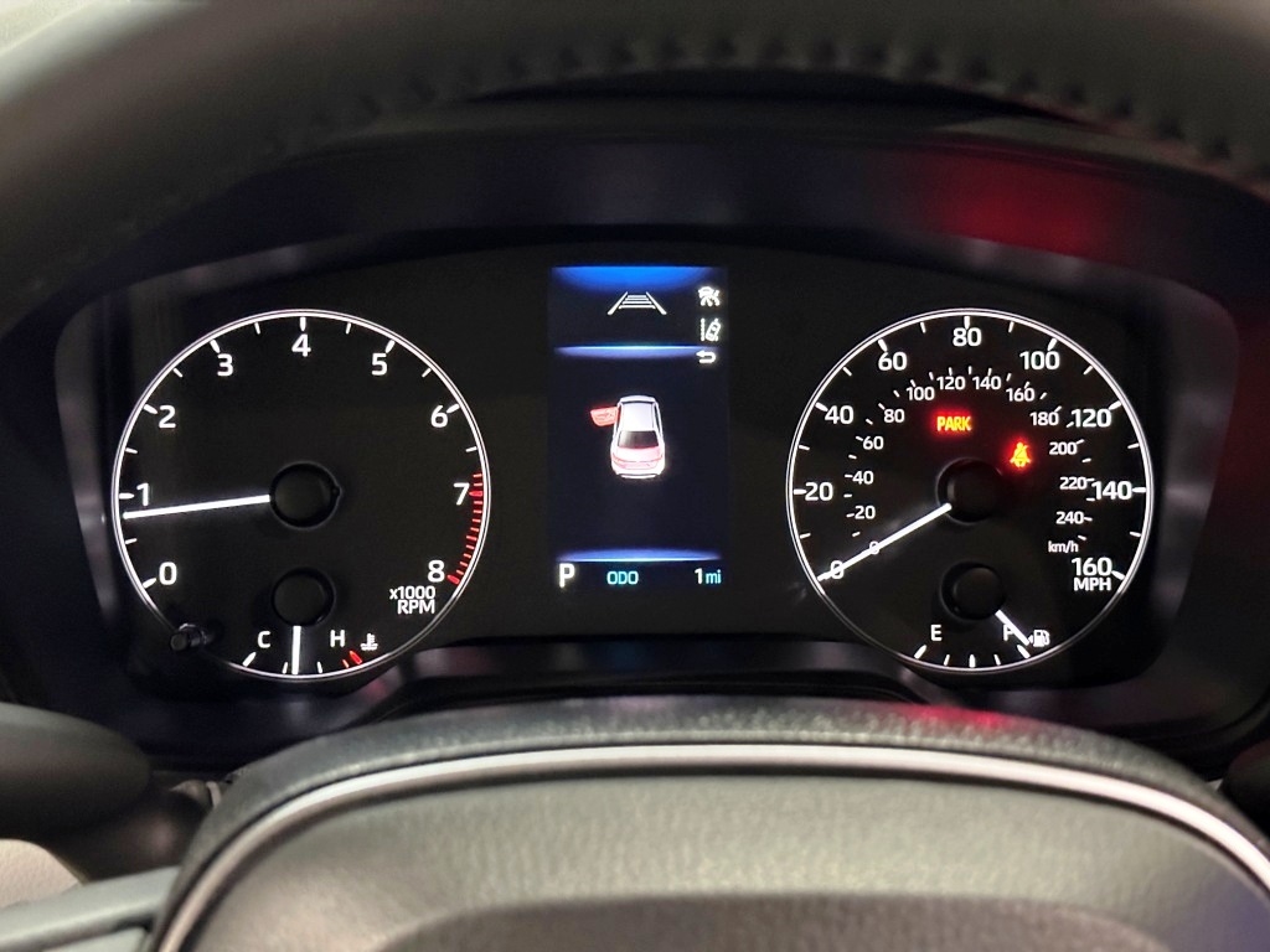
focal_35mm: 48
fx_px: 1761
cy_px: 476
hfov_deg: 39.7
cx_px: 635
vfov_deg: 30.3
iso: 640
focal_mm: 6.86
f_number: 1.78
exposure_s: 1/24
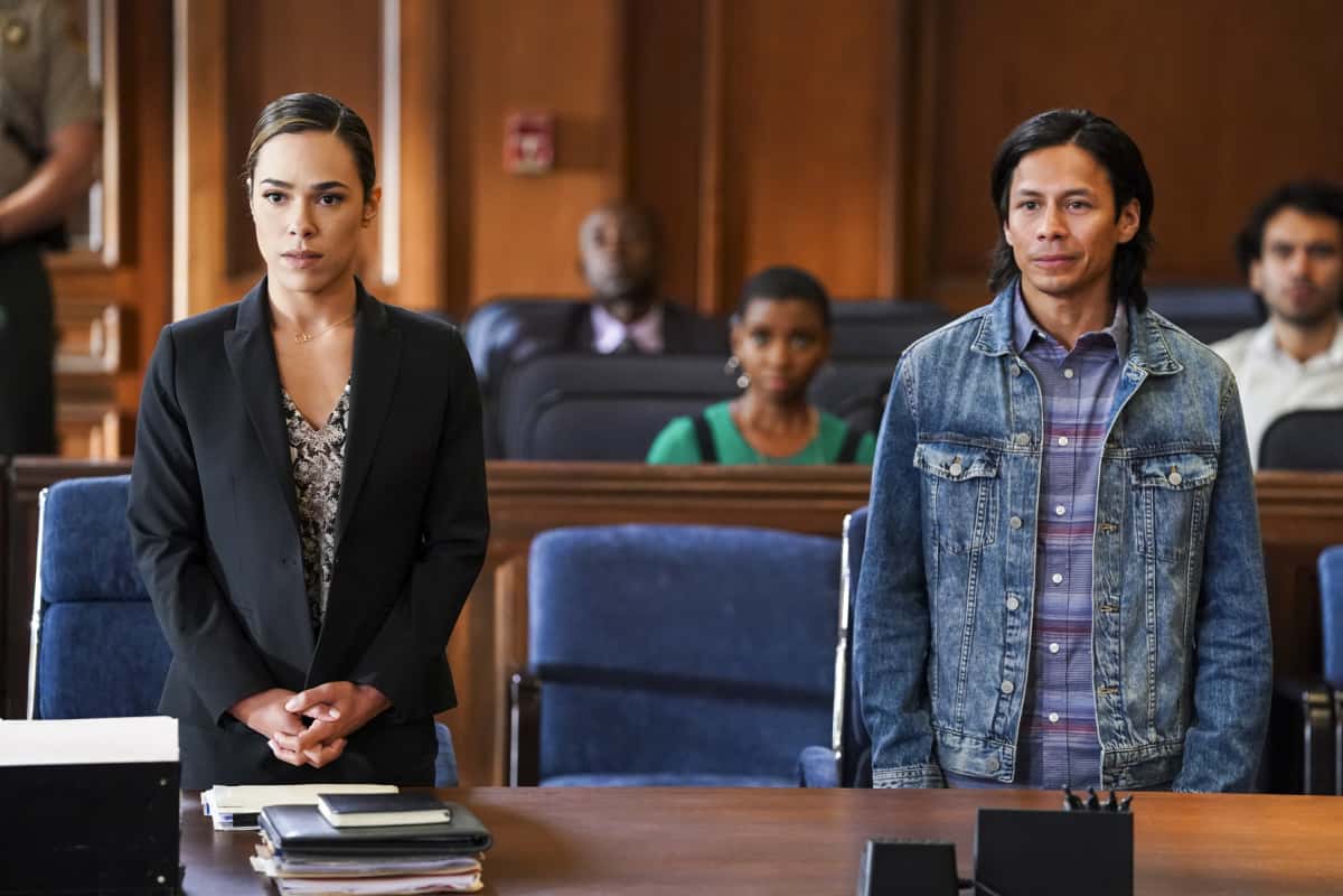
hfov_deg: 10.6
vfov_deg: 7.1
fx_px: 7237
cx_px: 672
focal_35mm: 194
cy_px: 448
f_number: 3.5
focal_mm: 194
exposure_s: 1/160
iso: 4000
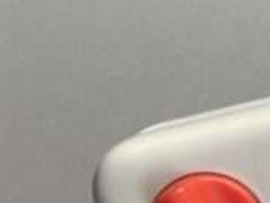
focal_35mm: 151
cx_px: 417
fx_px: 1179
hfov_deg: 12.4
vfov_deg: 9.8
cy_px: 192
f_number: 1.78
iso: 125
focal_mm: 6.76
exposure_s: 1/121
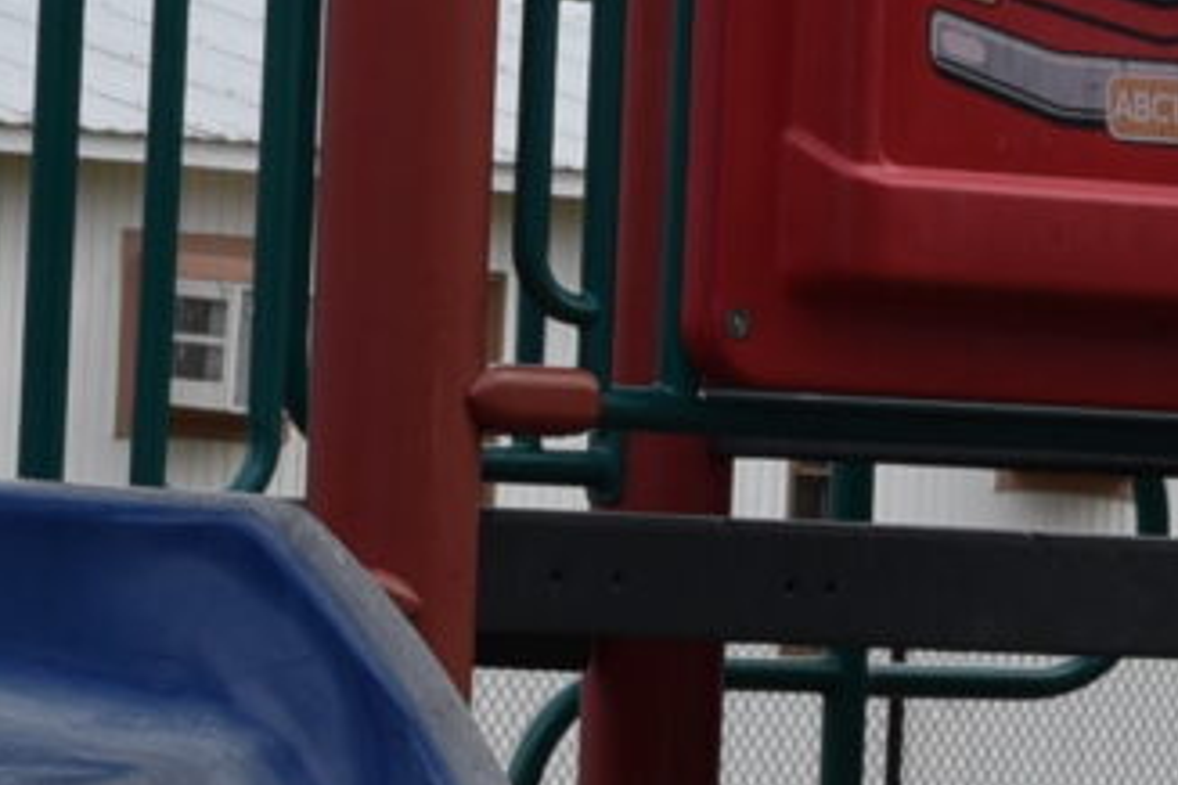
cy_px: -16
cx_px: 274
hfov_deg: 6.6
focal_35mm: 313
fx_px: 10241
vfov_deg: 4.4
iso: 200
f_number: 9
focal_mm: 40
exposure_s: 1/320
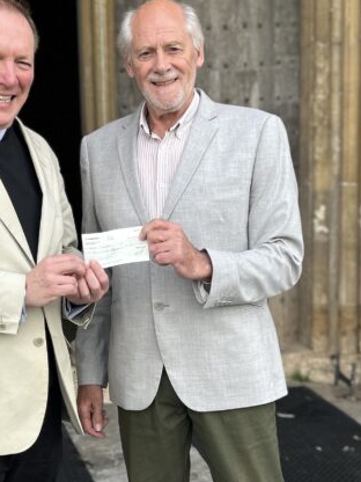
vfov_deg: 30.2
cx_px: 109
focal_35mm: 64
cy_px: 268
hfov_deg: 22.8
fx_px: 890
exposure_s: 1/894
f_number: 1.5
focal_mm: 5.7
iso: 50
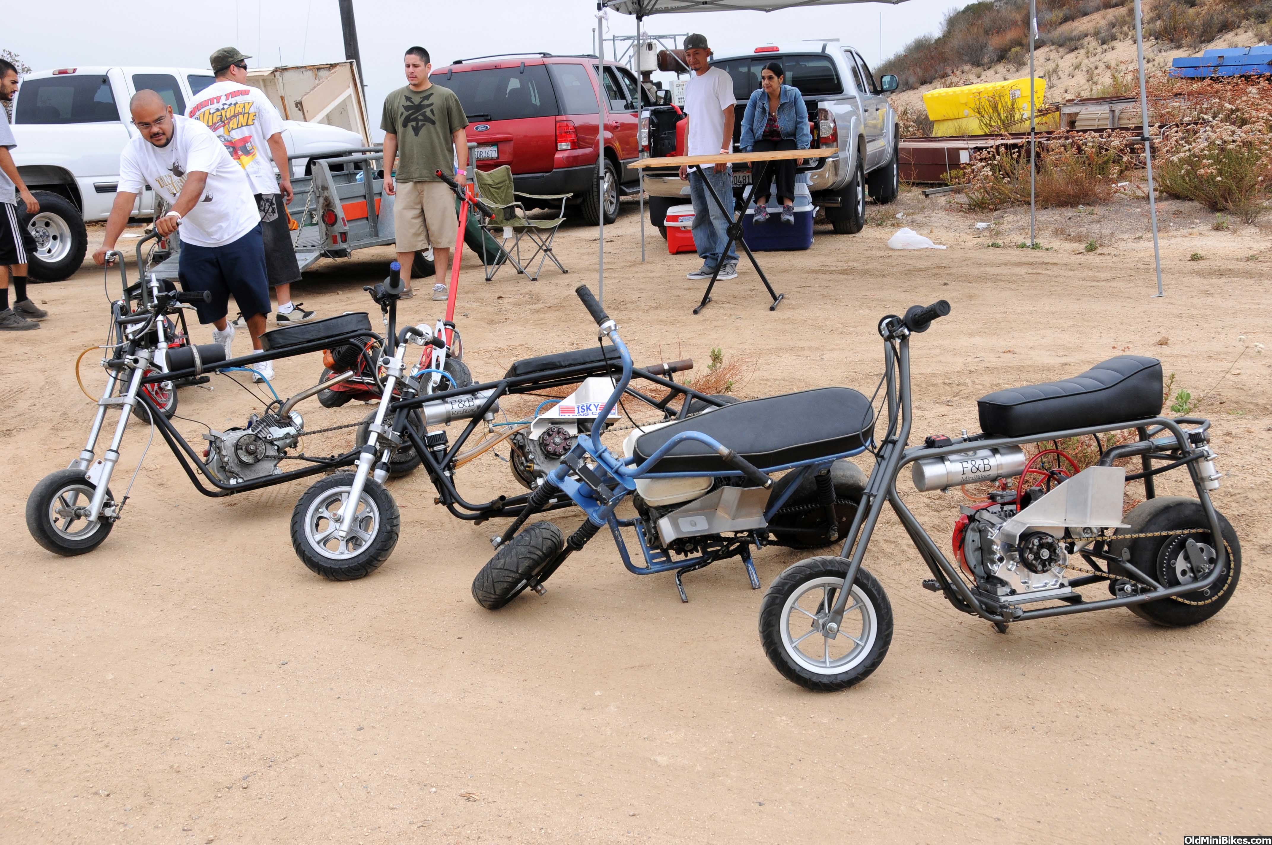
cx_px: 636
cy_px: 422
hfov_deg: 49.6
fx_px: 1376
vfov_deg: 34.1
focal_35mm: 39
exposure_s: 1/250
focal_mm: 26
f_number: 8
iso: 200
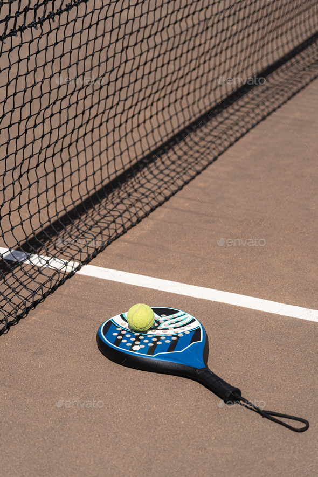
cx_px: 159
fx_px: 1391
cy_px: 238
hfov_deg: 13.0
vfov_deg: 19.5
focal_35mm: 105
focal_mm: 105
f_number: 4
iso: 100
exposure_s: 1/1250
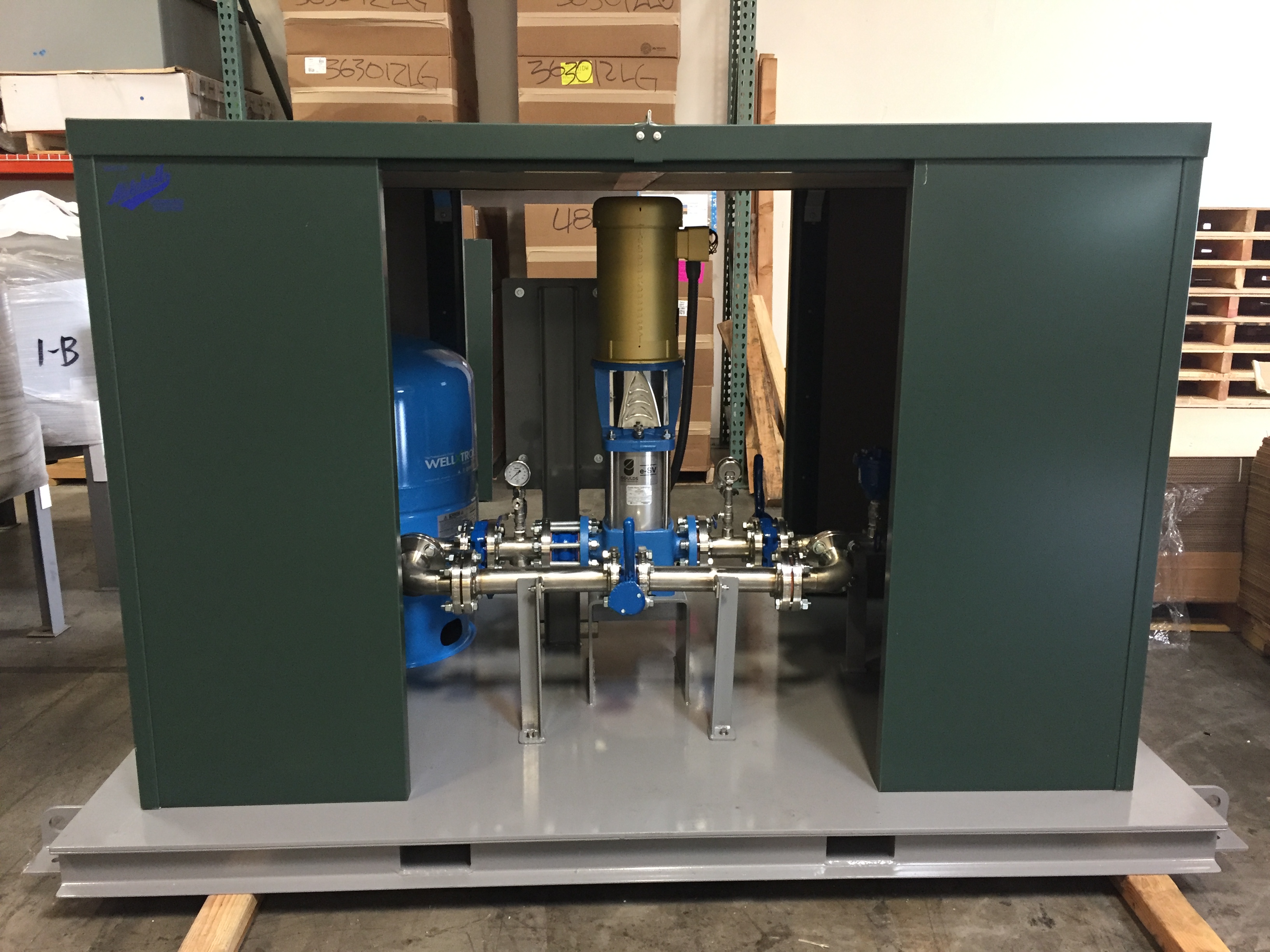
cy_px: 476
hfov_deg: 61.7
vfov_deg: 48.2
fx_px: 1064
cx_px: 635
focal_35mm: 29
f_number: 2.2
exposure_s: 1/30
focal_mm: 4.15
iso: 160
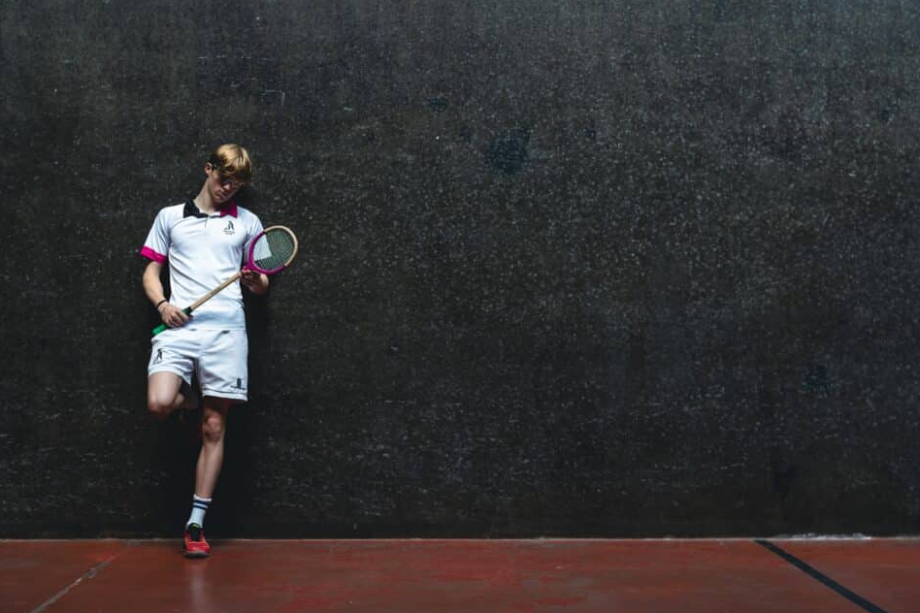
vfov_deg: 25.1
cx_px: 453
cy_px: 312
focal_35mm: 54
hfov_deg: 36.9
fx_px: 1380
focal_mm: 50
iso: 160
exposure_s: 1/200
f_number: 2.8
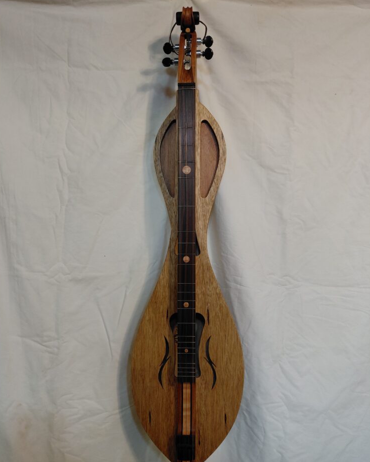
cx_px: 185
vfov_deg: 64.0
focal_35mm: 27
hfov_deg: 53.2
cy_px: 246
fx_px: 370
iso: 125
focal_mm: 4.69
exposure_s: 1/100
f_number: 1.8
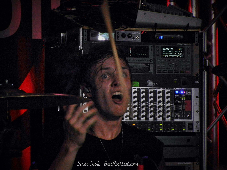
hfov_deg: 7.6
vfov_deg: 5.7
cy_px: 85
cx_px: 114
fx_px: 1718
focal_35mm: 262
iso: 800
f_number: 5.1
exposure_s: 1/60
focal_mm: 47.2
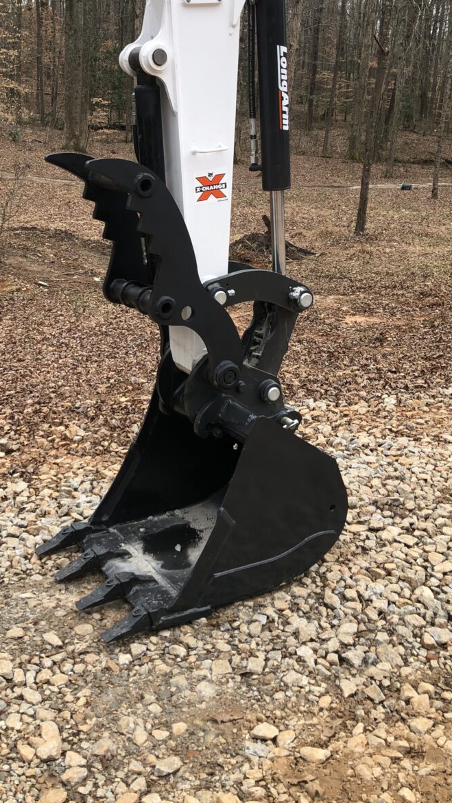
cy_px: 333
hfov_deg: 29.6
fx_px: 852
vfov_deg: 50.2
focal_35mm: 40
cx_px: 172
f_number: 1.8
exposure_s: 1/223
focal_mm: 3.99
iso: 20
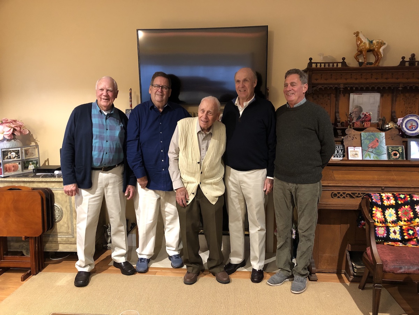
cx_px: 210
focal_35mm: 28
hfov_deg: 63.4
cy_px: 158
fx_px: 339
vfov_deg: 49.7
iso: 100
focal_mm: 3.99
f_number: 1.8
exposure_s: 1/7
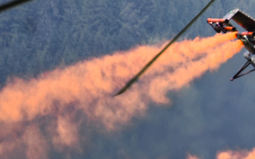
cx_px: 322
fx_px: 14214
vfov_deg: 0.6
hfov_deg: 1.0
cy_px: -39
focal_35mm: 2045
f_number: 6.3
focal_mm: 300
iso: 100
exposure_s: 1/500
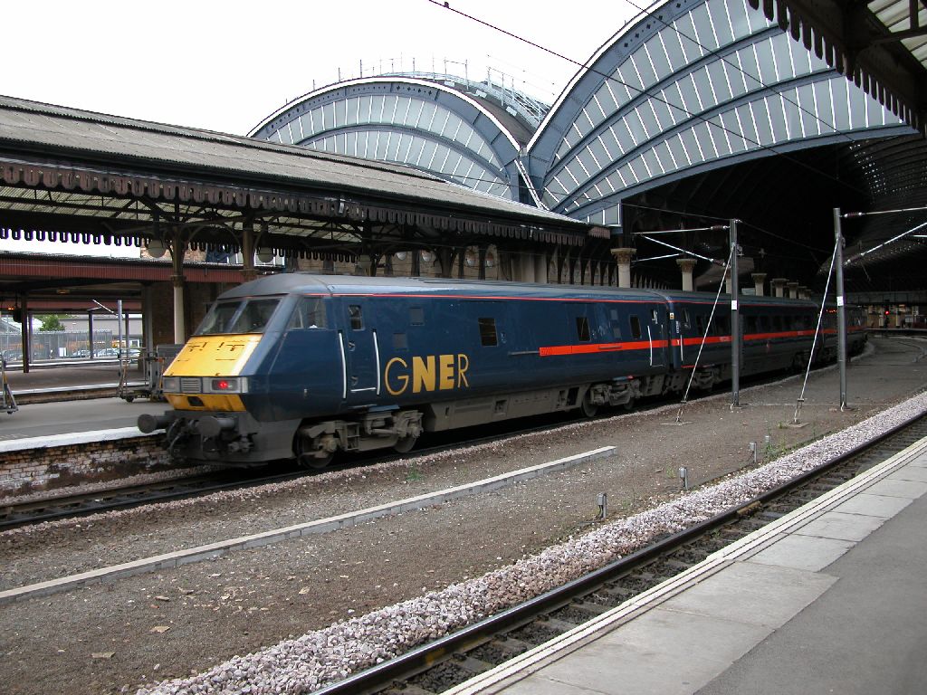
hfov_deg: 52.6
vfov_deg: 40.7
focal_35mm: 35
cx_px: 464
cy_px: 348
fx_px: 937
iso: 100
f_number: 2.8
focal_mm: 8.9
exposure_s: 1/52.4
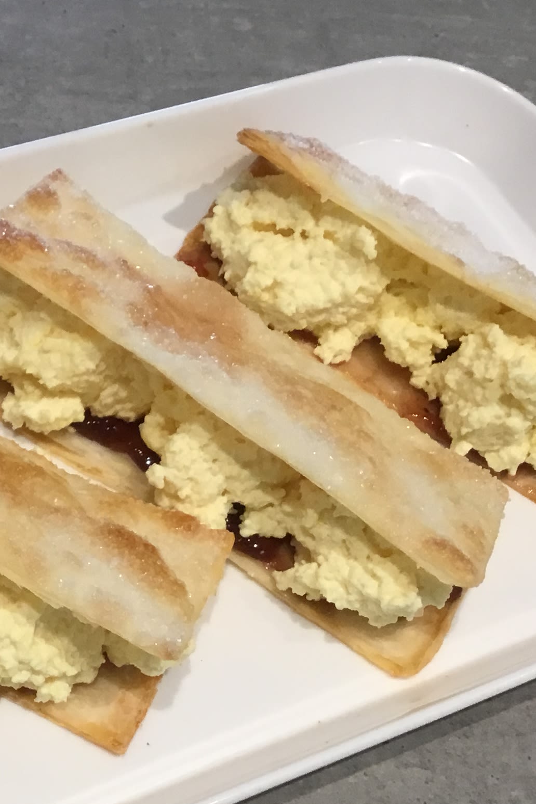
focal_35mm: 68
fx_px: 1519
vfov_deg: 29.5
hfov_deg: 19.1
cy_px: 525
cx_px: -66
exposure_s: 1/33
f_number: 2.4
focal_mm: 3.3
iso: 40
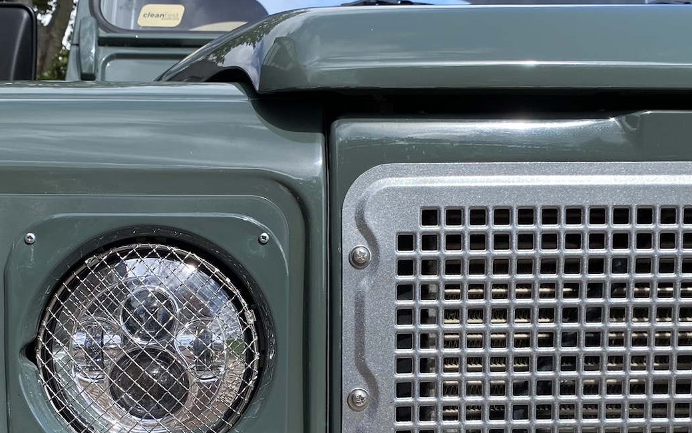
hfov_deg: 37.9
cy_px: 360
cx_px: 258
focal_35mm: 53
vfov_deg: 24.0
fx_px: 1000
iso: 32
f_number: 1.8
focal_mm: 4.25
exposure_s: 1/1147
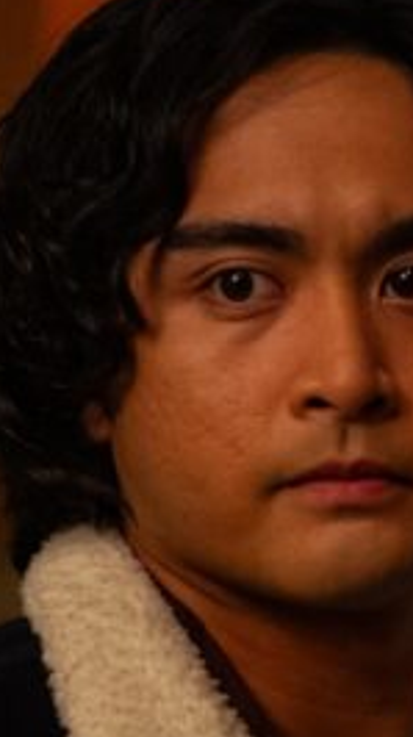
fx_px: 4765
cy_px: 856
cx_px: 369
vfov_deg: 8.8
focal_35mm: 244
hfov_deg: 5.0
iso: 3200
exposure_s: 1/50
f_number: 2.8
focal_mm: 61
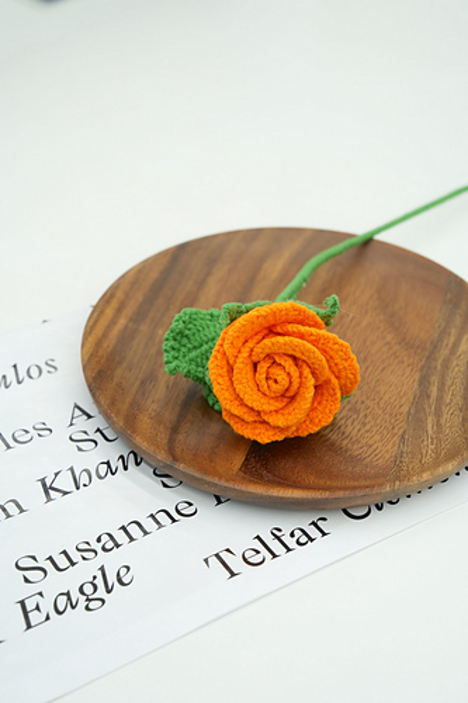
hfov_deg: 19.4
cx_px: 234
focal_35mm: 70
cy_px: 352
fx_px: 1366
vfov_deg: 28.9
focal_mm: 70
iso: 320
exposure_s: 1/20
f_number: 7.1
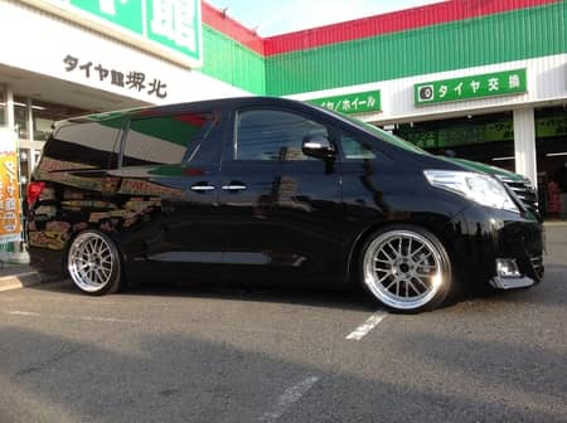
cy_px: 212
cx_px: 284
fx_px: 572
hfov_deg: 52.7
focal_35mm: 35
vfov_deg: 40.6
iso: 50
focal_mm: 4.28
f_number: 2.4
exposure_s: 1/444
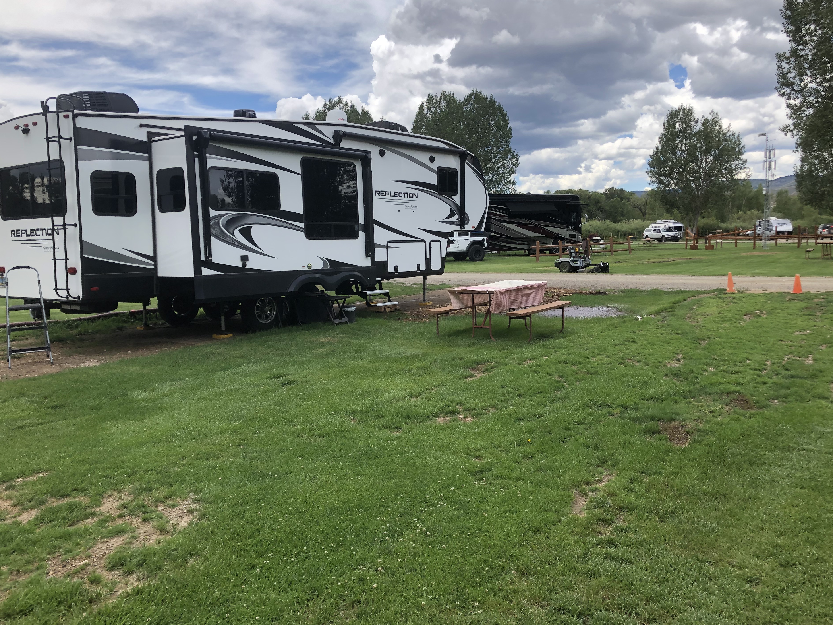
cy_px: 302
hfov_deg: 60.0
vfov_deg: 46.8
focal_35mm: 30
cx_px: 403
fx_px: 722
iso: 20
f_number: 1.8
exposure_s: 1/1333
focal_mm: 3.99
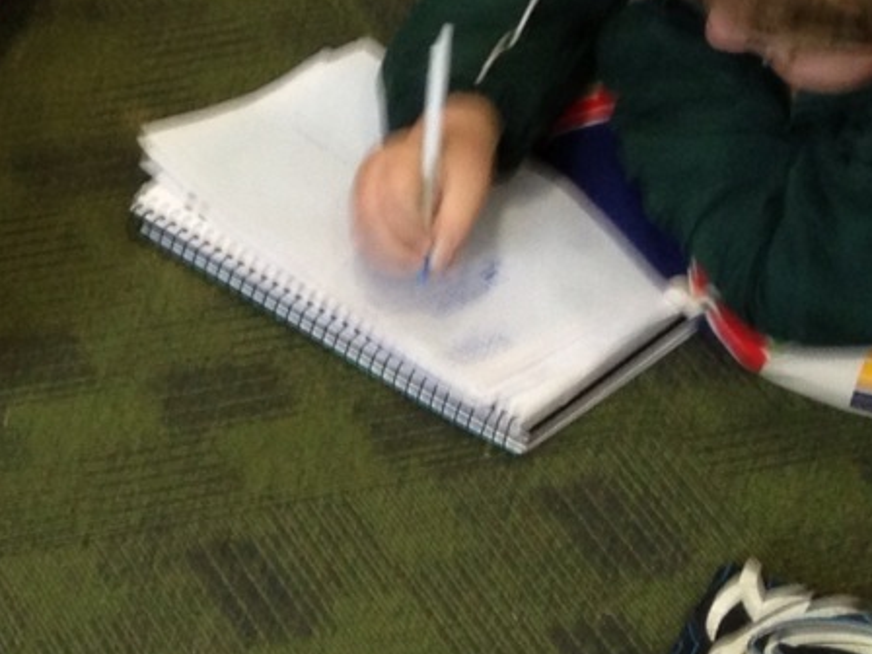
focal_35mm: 160
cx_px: -331
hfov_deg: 11.9
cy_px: 707
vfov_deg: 9.2
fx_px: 4031
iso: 80
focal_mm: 4.28
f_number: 2.4
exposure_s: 1/20
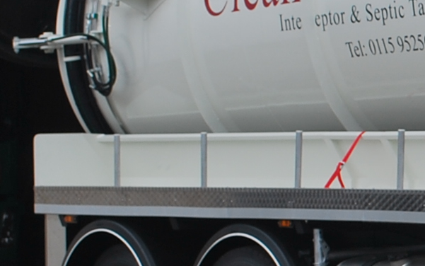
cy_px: 206
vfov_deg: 5.1
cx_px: 827
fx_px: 2995
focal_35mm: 258
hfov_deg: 7.8
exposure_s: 1/250
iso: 100
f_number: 8
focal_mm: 35
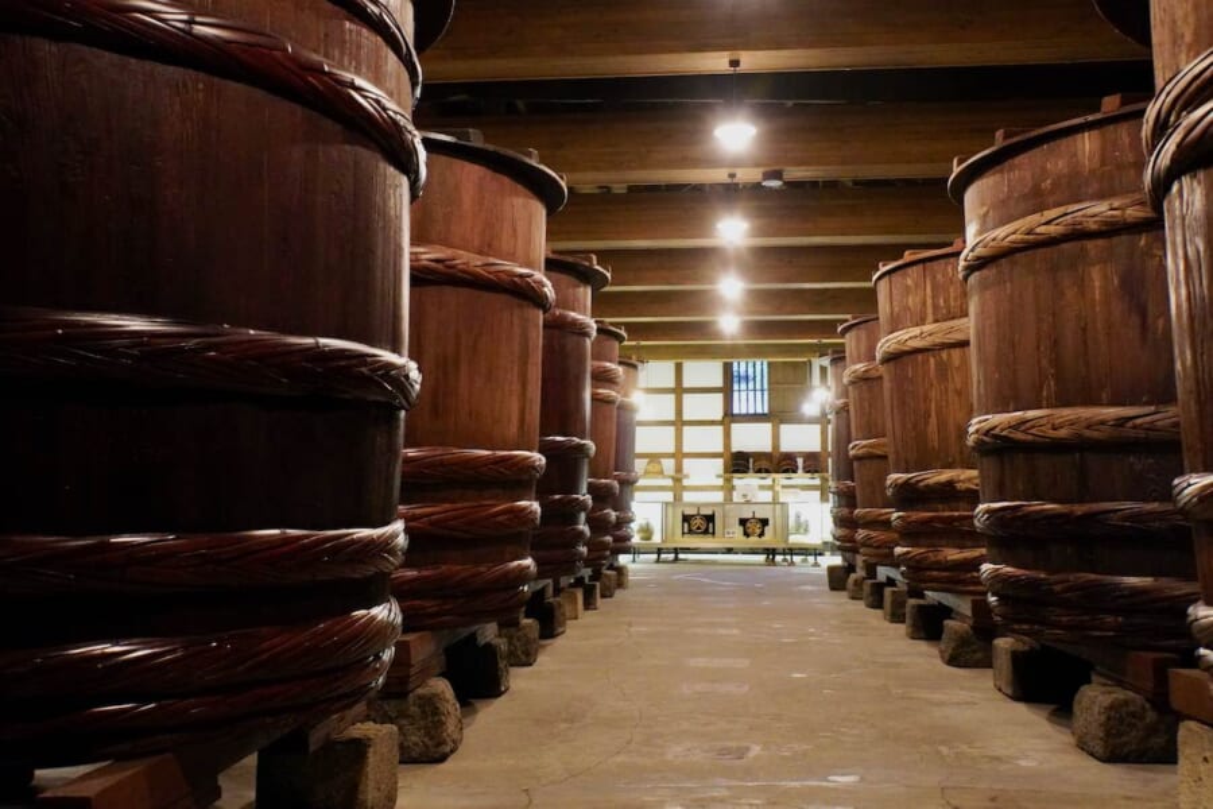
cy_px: 404
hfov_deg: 53.1
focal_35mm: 36
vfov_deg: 36.9
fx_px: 1213
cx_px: 606
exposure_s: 1/15
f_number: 7.1
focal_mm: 24
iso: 6400
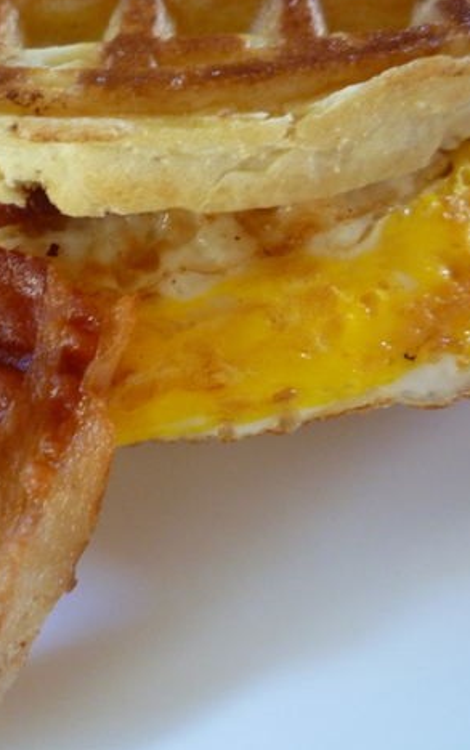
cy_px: 308
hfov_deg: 30.2
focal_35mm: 42
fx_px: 860
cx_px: 135
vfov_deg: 47.0
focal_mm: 5.2
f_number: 3.3
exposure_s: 1/20
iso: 400
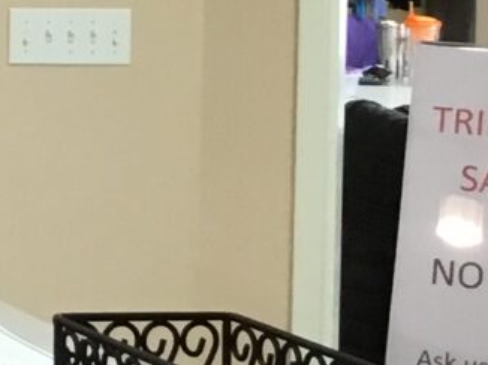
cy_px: -218
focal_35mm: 195
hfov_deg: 8.8
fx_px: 2747
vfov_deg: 7.4
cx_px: -817
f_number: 2.4
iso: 64
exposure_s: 1/30
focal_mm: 3.3
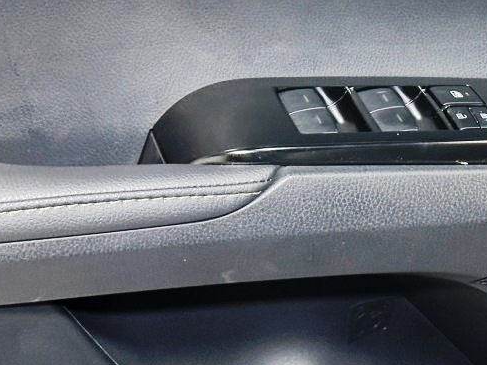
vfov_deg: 14.4
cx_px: 437
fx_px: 1421
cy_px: -1
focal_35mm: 101
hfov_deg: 19.1
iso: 500
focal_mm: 6.86
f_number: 1.78
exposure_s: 1/30
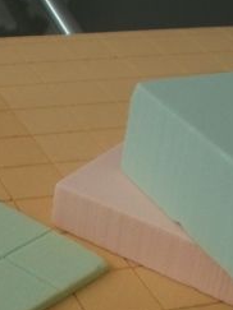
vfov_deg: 19.2
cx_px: 36
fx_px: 898
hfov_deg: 14.7
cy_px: 297
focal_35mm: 100
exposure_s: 1/80
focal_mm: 6.3
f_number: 3.1
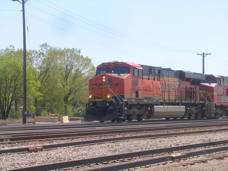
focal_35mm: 115
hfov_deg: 17.1
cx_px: 114
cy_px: 86
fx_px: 757
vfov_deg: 12.9
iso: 50
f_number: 4.9
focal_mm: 17.4
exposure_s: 1/242
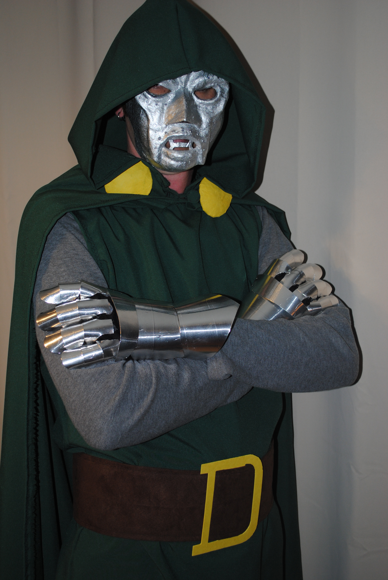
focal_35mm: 48
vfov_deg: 41.1
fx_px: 774
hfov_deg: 28.2
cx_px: 194
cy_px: 290
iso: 200
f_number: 4.8
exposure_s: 1/60
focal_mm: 32
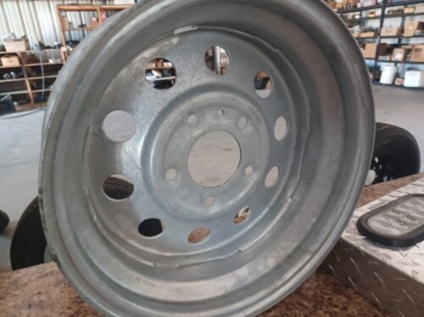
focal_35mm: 25
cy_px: 158
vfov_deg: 54.8
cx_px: 212
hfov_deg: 69.4
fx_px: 306
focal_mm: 4.6
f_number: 1.8
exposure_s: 1/24
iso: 500
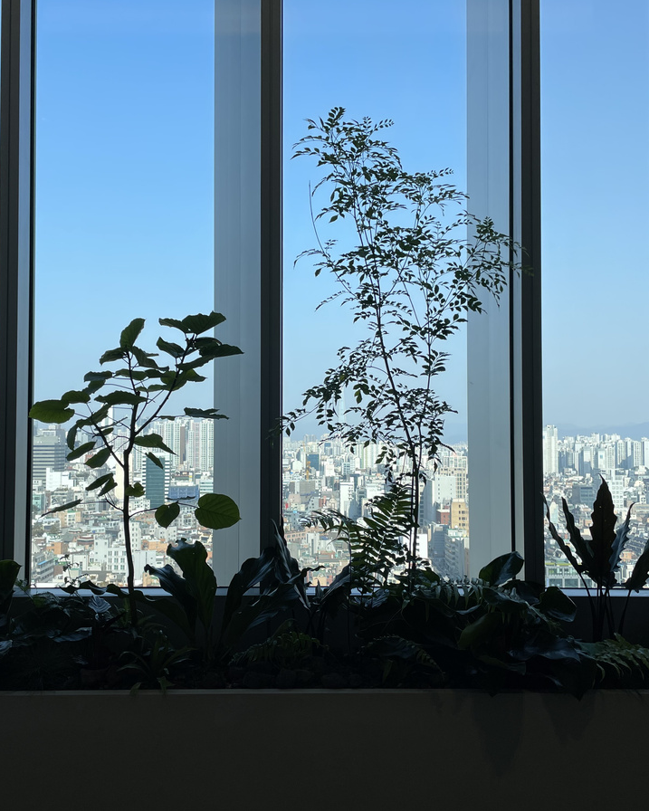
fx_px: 816
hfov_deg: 43.3
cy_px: 405
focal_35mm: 34
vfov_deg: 52.8
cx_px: 293
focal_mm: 4.2
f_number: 1.6
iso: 32
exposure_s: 1/1319
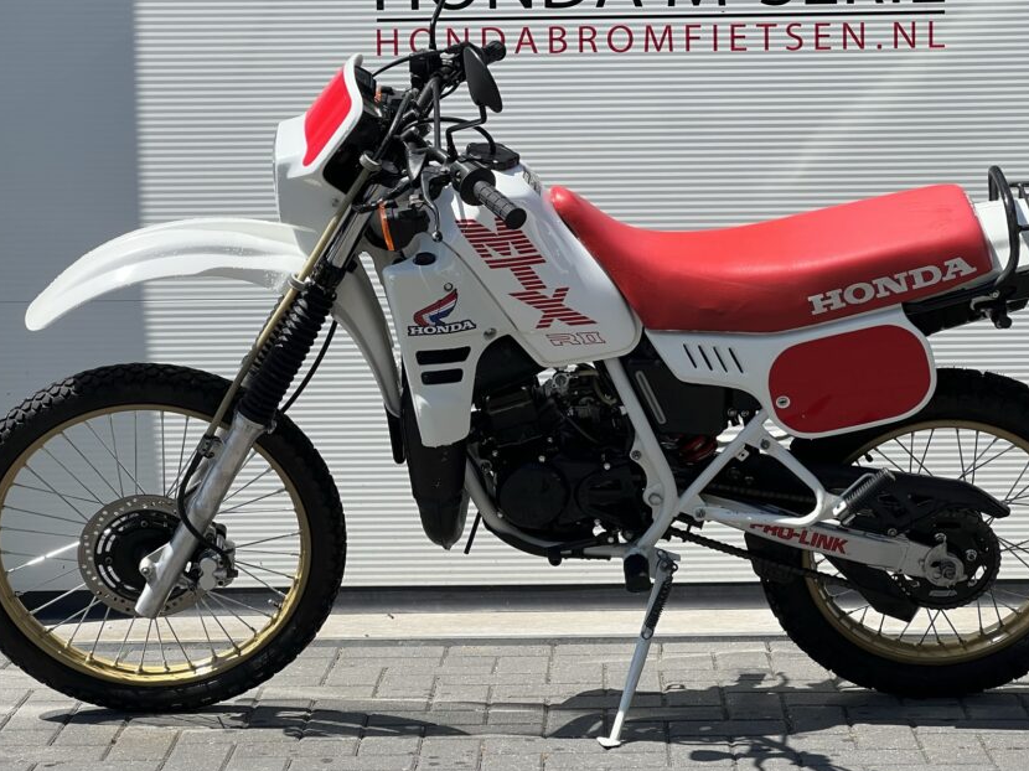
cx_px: 567
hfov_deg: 19.8
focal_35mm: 99
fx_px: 2942
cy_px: 369
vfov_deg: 14.9
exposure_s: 1/652
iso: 32
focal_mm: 9
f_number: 2.8
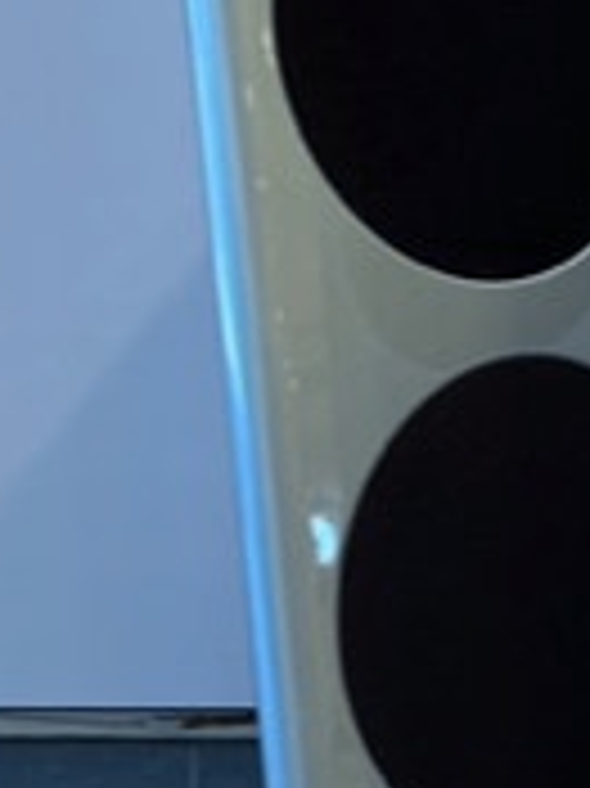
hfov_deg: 14.5
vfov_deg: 20.4
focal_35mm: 95
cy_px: 162
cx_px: 896
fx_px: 2162
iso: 100
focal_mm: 5.7
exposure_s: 1/100
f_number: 1.5
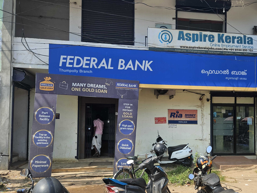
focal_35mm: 31
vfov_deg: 45.2
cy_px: 116
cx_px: 160
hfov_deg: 57.6
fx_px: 230
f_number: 1.8
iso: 32
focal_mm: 5.4
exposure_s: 1/1433
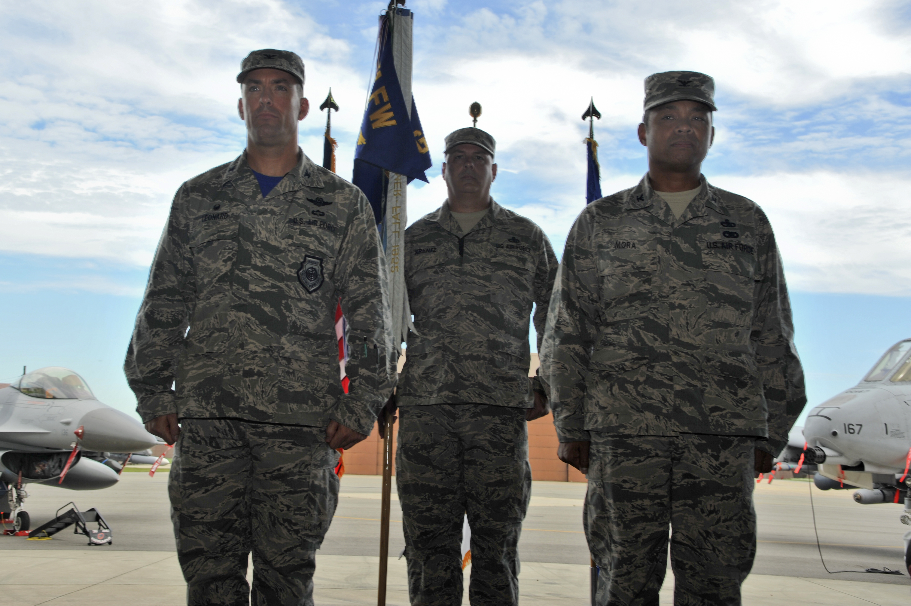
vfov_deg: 30.5
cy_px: 303
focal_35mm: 44
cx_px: 456
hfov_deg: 44.5
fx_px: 1113
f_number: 10
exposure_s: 1/160
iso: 200
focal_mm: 44
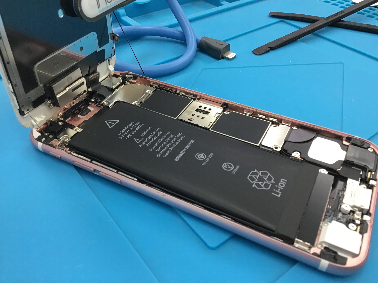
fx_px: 339
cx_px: 189
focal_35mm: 31
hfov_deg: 58.4
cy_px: 142
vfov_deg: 45.4
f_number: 2.4
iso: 25
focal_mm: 3.3
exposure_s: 1/30
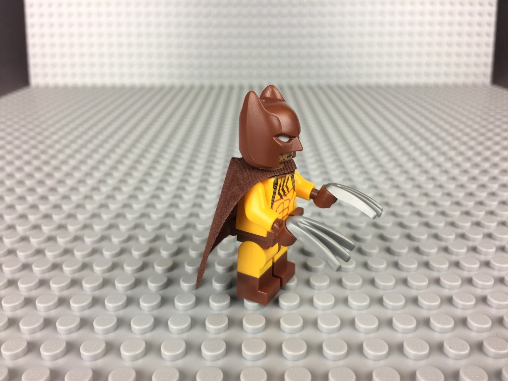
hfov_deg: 61.7
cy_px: 190
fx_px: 426
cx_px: 254
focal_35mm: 29
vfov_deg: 48.2
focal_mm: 4.15
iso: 32
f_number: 2.2
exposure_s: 1/40
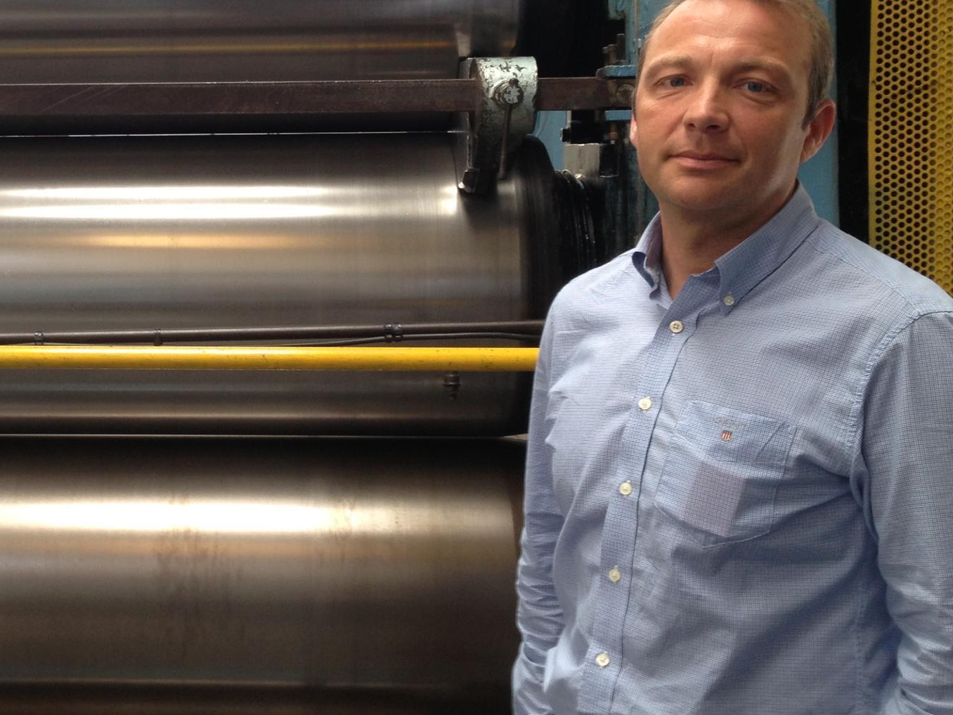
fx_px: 1762
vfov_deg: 22.9
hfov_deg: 29.3
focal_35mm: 64
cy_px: 254
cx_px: 143
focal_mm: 4.28
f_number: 2.4
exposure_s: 1/24
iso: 50
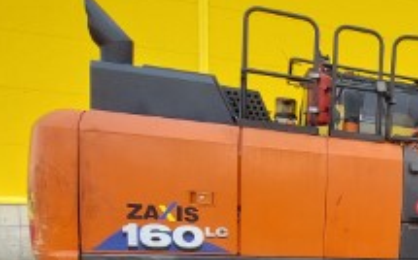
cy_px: 239
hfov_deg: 38.6
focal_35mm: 41
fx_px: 467
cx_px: 474
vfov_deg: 29.8
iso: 50
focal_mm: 1.74
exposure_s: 1/200
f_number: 2.2
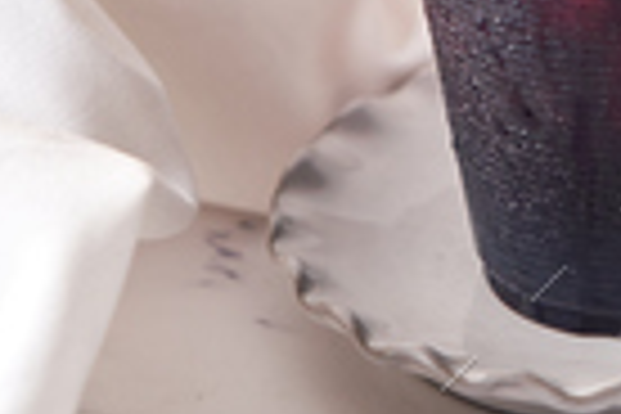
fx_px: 7607
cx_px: 752
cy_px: -405
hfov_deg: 4.7
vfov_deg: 3.1
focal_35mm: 441
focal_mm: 103
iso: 100
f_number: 3.5
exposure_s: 1/160
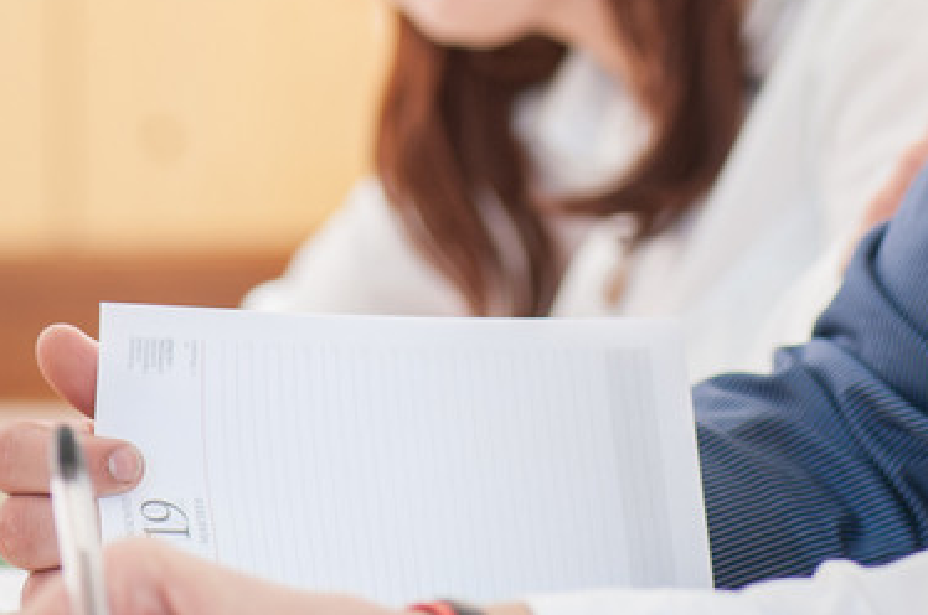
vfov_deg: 4.9
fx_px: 7231
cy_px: -185
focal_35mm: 281
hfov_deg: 7.3
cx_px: 722
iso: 200
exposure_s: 1/100
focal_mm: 105
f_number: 3.5
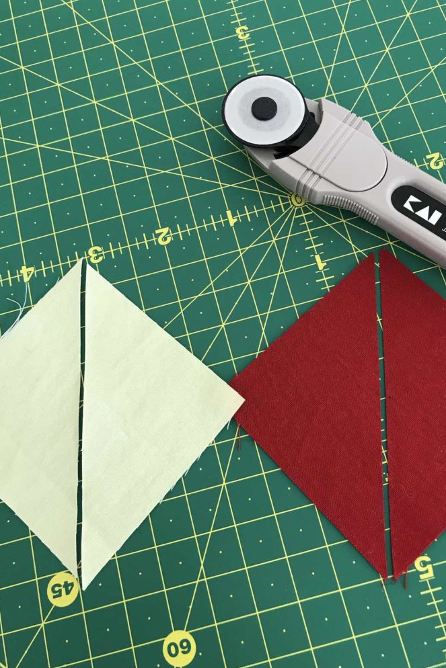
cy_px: 331
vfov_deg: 61.9
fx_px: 557
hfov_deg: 43.6
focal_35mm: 30
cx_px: 218
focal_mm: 3.99
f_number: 1.8
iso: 40
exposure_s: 1/30
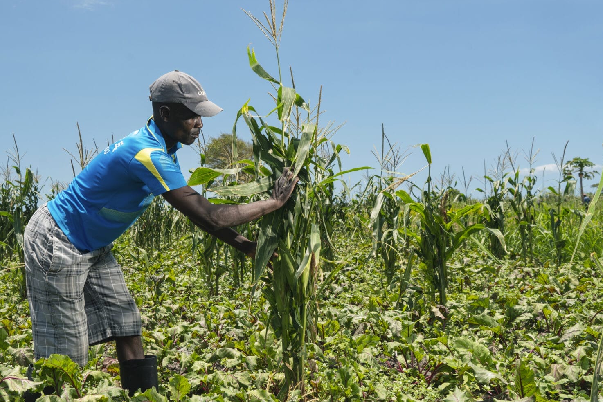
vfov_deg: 31.2
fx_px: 720
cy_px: 194
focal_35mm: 43
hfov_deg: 45.0
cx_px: 223
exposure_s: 1/250
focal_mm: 33
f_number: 8
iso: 50
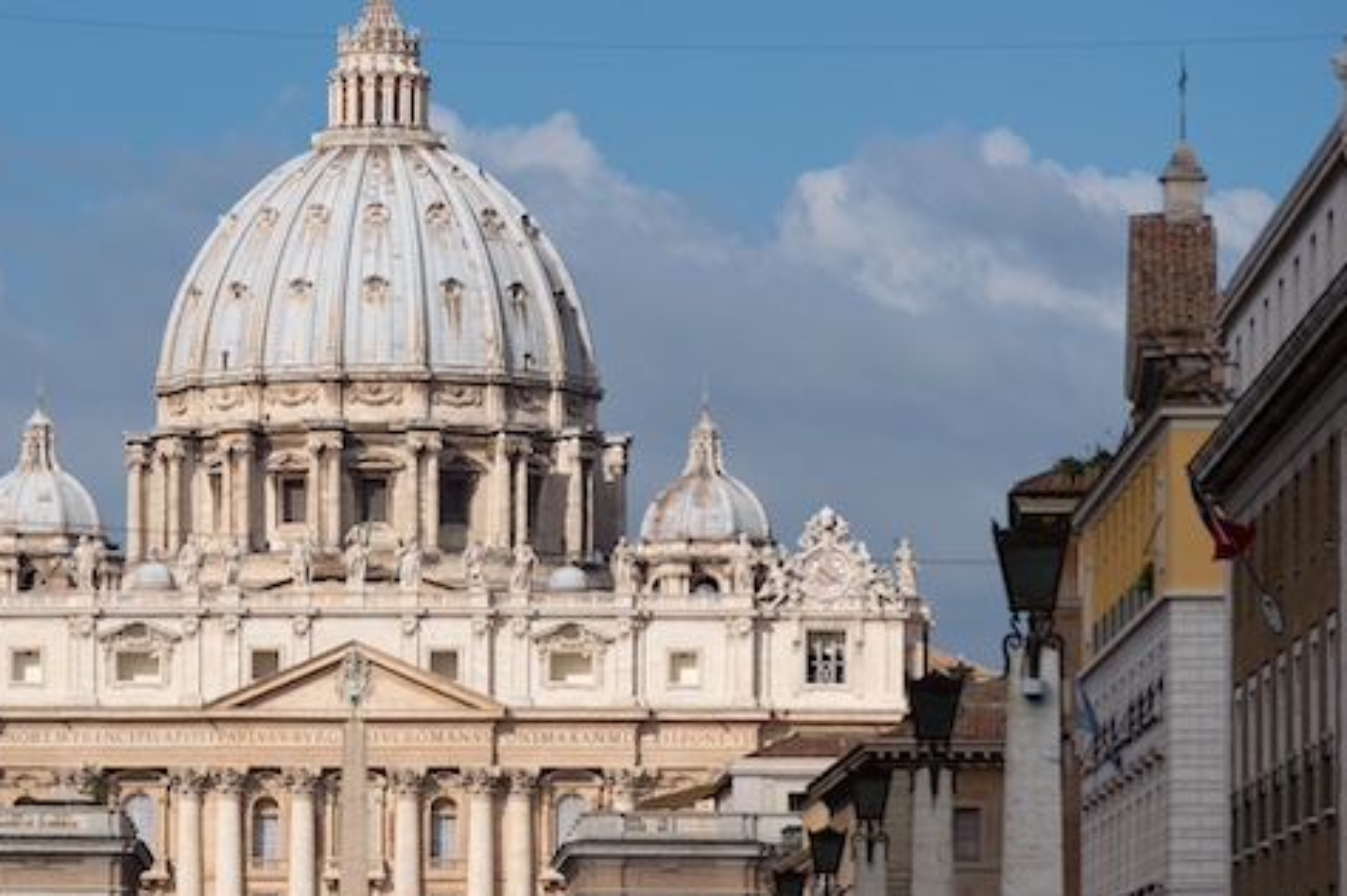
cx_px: 369
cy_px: 458
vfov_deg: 6.4
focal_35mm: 213
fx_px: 7964
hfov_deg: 9.7
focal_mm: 90
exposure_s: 1/800
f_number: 7.1
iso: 100
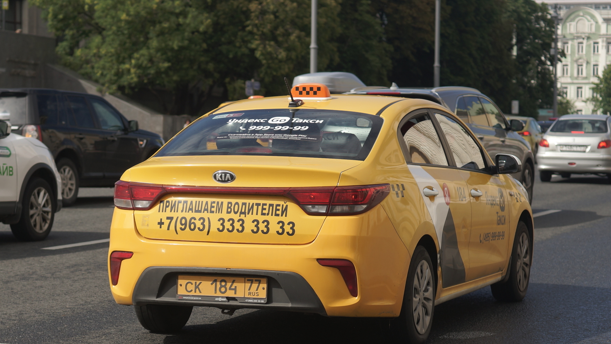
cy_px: 202
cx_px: 308
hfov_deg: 39.2
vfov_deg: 22.6
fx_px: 859
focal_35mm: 53
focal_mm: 50
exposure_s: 1/1000
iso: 64
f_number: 3.5
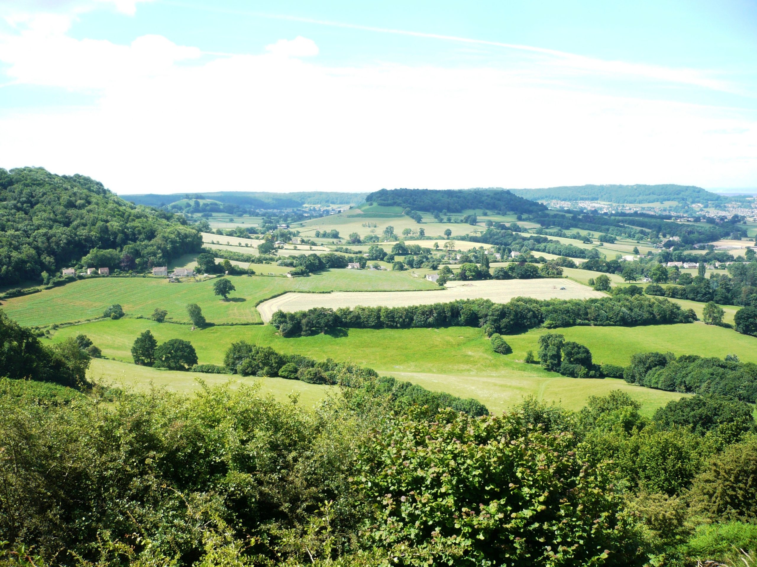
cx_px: 378
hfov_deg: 52.6
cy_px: 284
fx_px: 765
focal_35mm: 35
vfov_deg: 40.7
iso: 100
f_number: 2.8
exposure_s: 1/400
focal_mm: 5.8
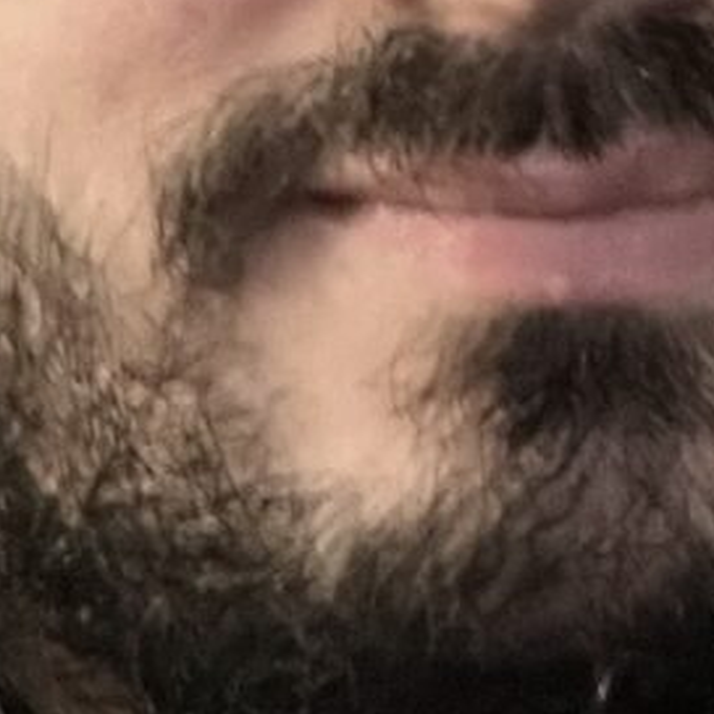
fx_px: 3500
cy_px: -247
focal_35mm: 150
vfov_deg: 11.3
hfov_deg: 11.6
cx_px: 438
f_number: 2.2
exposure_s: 1/15
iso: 1000
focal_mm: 2.71
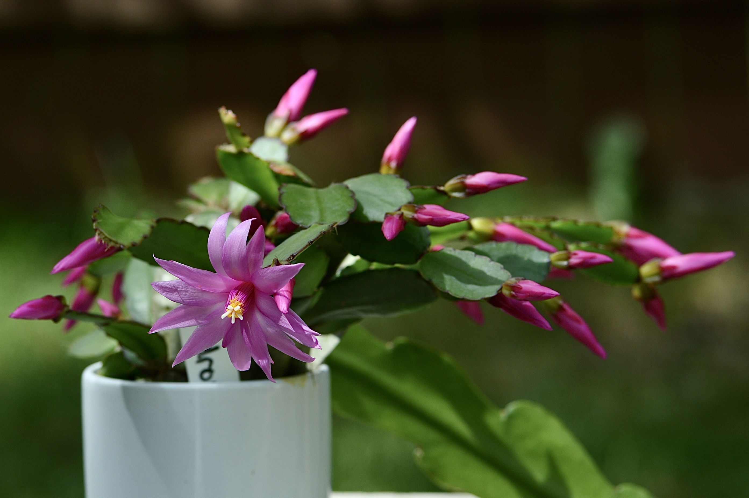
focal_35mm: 158
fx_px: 3274
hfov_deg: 13.1
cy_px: 249
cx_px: 374
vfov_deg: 8.7
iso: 100
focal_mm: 105
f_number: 10
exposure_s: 1/200
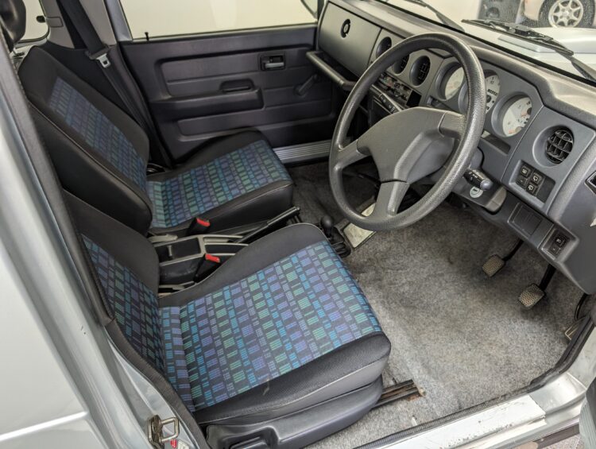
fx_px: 414
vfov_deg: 57.0
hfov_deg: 71.5
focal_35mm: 24
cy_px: 224
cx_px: 298
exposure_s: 1/24
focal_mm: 6.9
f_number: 1.68
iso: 93
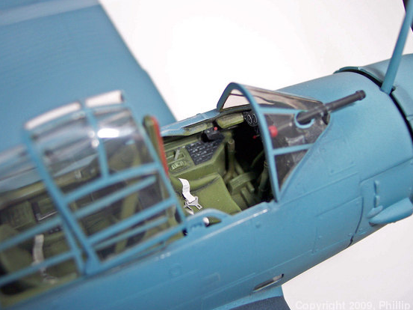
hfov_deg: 43.0
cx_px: 207
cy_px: 149
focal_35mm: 44
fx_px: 525
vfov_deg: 32.8
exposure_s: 1/500
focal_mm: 8
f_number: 2.8
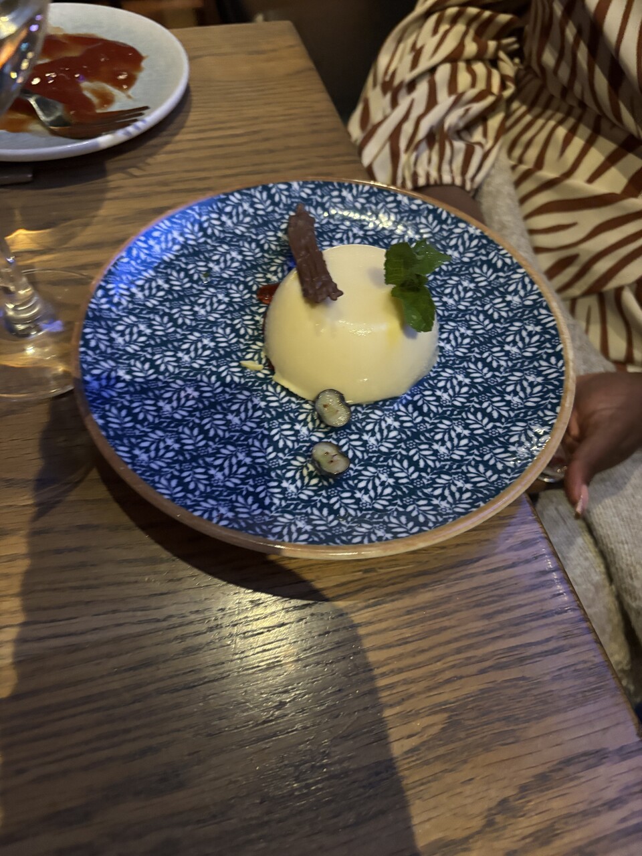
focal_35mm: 26
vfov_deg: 67.3
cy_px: 428
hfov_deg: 53.1
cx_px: 321
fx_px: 643
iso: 800
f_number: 1.6
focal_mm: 5.96
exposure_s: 1/30
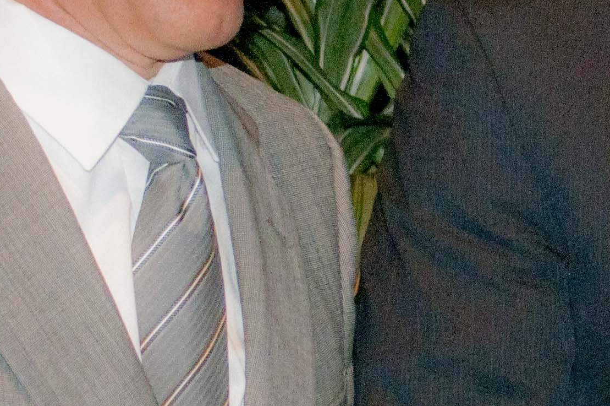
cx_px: 893
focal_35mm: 406
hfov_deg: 5.0
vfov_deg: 3.4
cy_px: 279
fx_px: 6872
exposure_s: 1/100
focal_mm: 70
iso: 400
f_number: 5.6
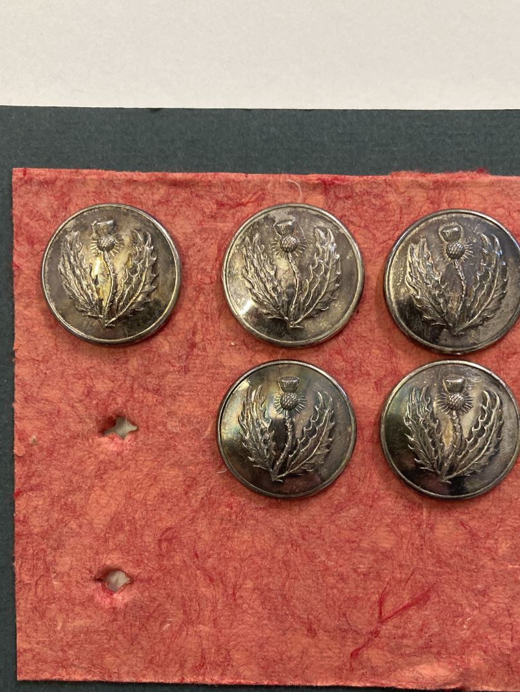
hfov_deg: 40.7
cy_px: 417
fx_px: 701
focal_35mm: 35
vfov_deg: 52.2
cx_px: 280
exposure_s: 1/50
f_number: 1.8
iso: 160
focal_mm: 3.99
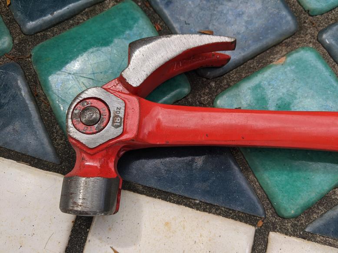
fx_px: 264
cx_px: 169
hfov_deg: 65.3
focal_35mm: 27
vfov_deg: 51.3
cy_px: 126
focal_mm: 4.44
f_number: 1.8
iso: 68
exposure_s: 1/1020
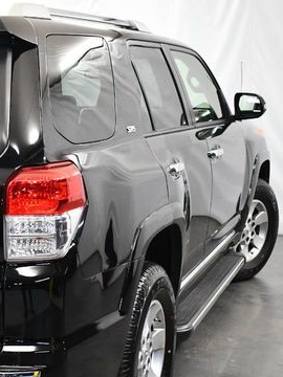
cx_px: -27
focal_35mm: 72
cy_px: 219
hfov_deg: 19.6
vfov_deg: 27.0
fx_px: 785
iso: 1800
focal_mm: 21
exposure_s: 1/125
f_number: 3.8
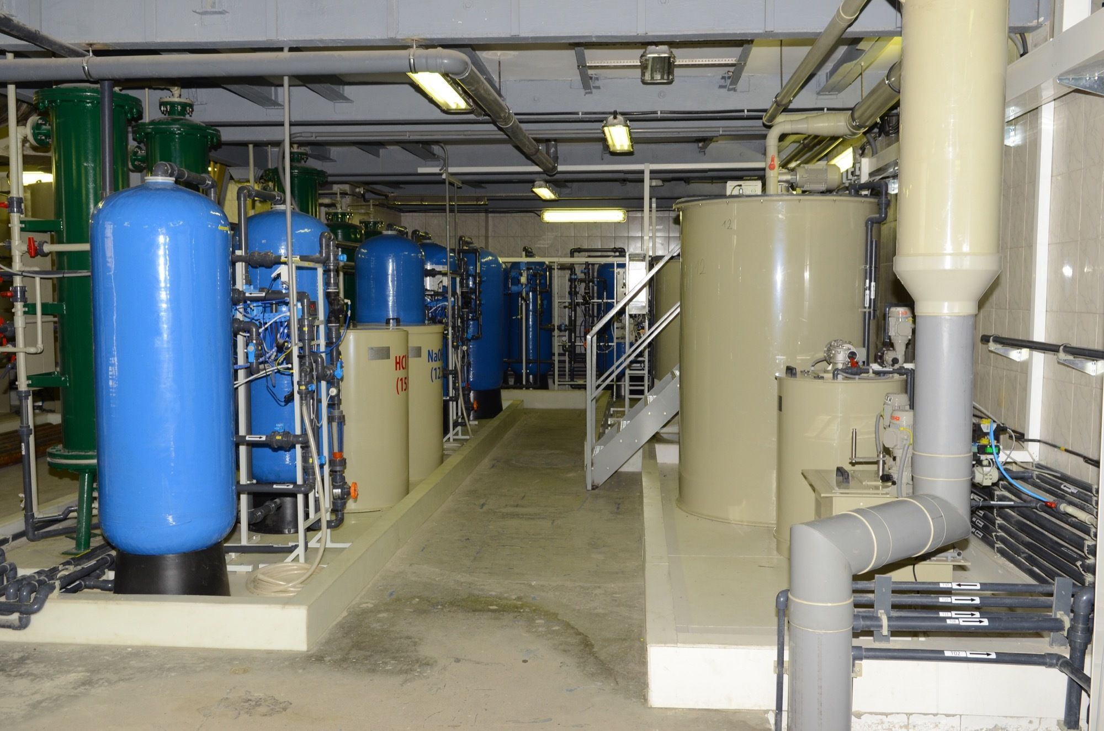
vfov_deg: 39.8
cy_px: 366
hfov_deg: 57.3
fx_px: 1010
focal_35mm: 33
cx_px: 552
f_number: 5.6
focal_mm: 22
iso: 400
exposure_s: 1/60
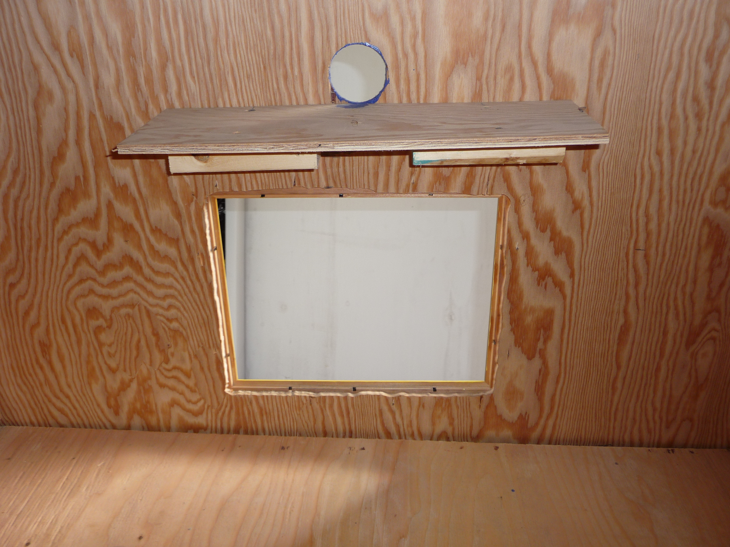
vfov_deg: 44.2
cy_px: 274
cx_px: 365
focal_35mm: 32
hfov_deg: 56.8
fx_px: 675
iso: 100
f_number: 3.5
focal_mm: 5.3
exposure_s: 1/30
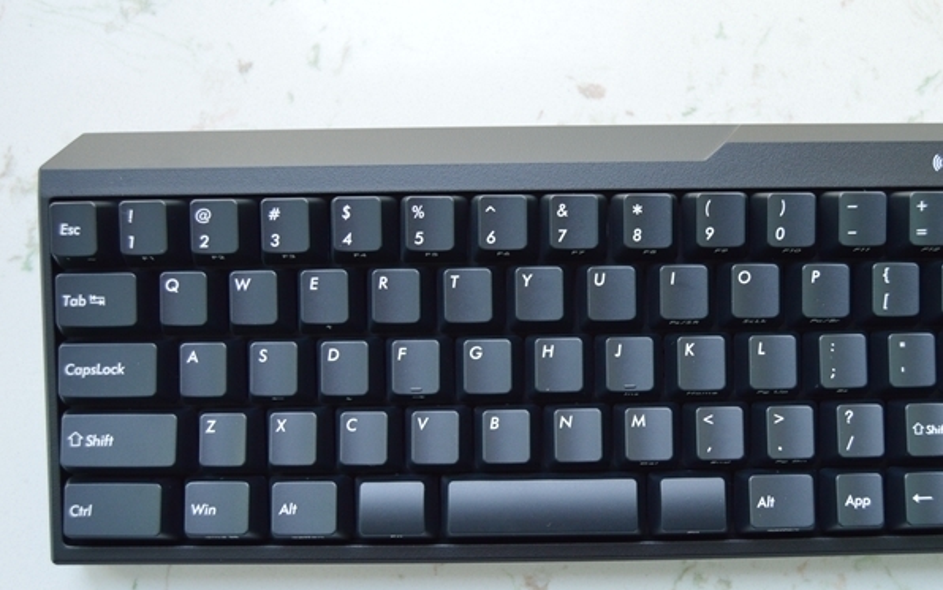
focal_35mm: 41
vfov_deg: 31.3
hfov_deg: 47.9
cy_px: 326
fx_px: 1054
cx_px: 563
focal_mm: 20
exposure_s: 1/80
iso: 400
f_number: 4.5
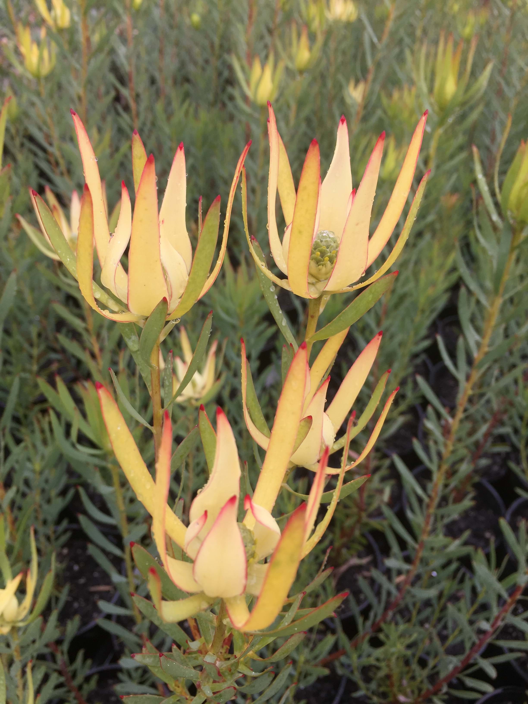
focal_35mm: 29
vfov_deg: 61.7
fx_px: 590
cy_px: 352
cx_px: 264
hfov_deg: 48.2
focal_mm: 4.15
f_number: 2.2
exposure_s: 1/581
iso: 32
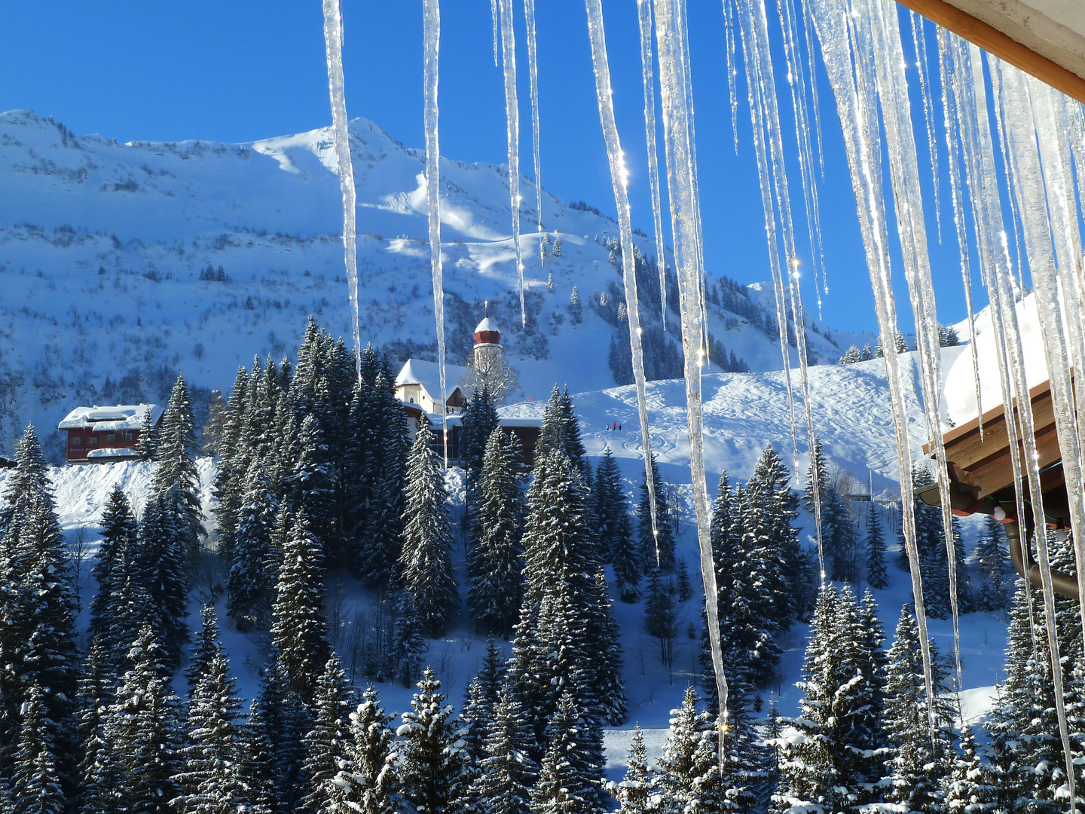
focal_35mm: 55
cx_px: 542
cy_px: 407
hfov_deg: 34.9
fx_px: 1724
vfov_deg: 26.6
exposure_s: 1/400
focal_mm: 9.1
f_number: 5
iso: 80
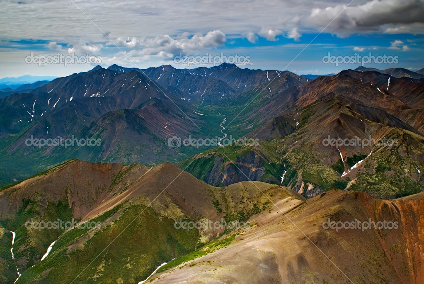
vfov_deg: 37.0
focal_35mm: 36
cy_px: 142
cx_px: 212
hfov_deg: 53.1
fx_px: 425
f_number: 6.3
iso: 125
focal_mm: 24
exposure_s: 1/100
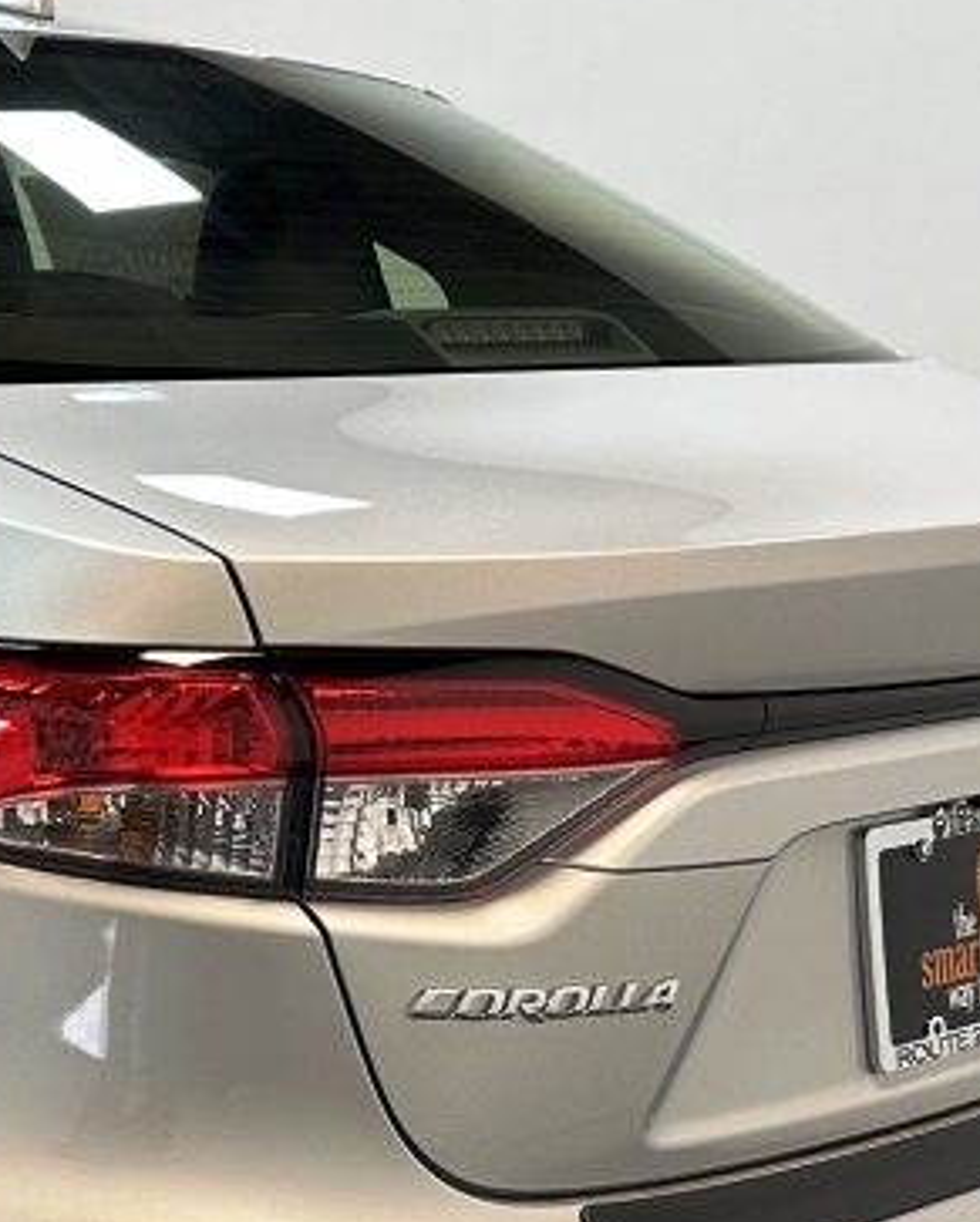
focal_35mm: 66
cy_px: 919
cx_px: -47
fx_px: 2390
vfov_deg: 28.3
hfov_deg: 22.1
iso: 200
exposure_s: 1/60
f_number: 1.78
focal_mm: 6.86
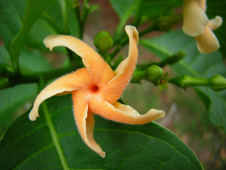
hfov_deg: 51.4
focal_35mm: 36
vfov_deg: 39.7
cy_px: 85
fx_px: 235
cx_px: 113
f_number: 2.6
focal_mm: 4.7
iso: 50
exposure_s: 1/107
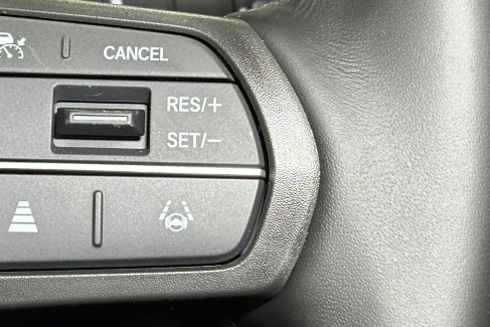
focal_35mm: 105
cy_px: 138
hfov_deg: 19.3
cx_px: 103
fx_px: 1430
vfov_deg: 13.0
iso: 320
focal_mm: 6.86
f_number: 1.78
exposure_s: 1/40
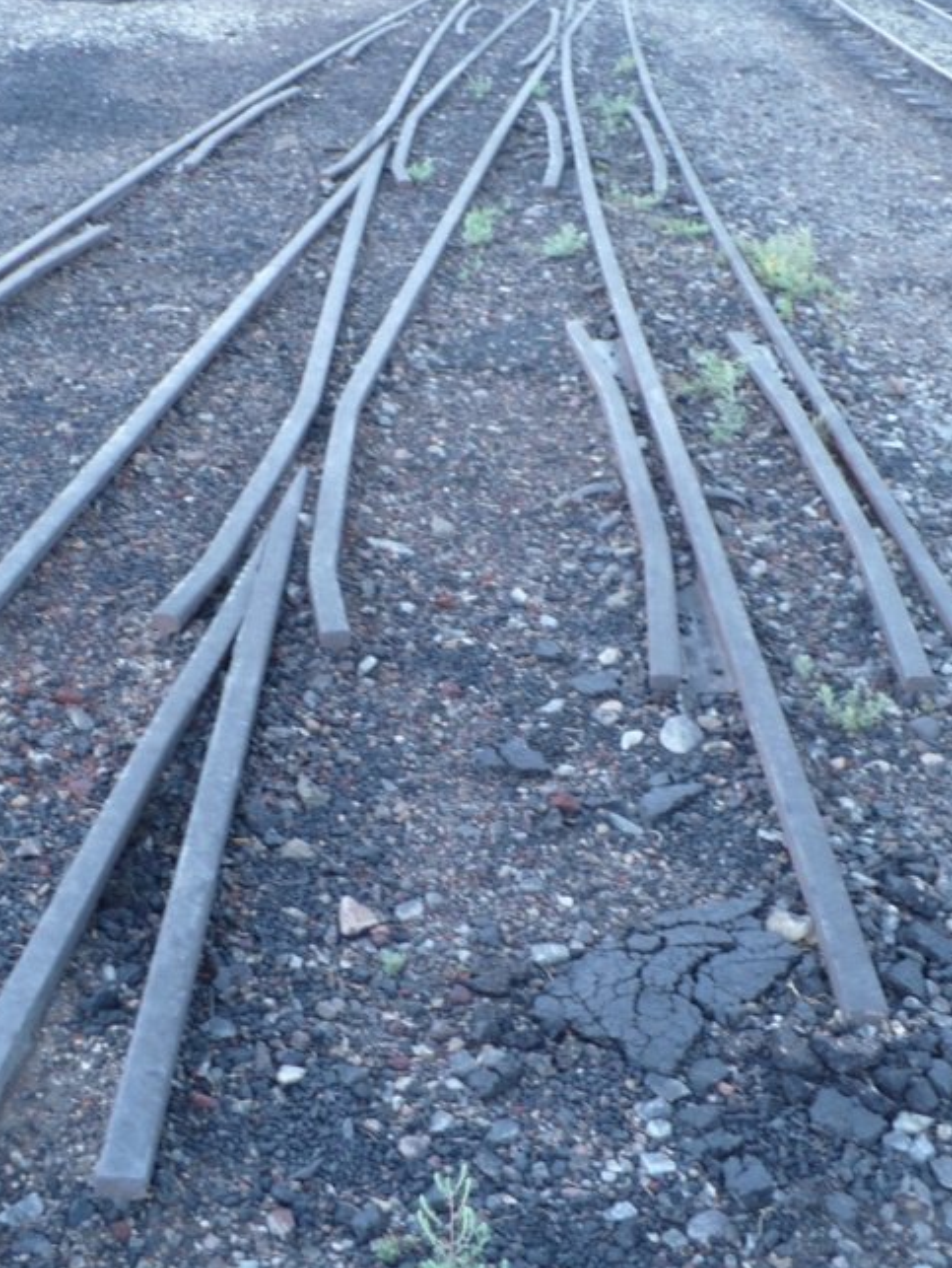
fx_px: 1685
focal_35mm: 46
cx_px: 422
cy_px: 530
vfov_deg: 41.1
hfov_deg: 31.5
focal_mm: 6.1
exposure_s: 1/60
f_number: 2.8
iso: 100
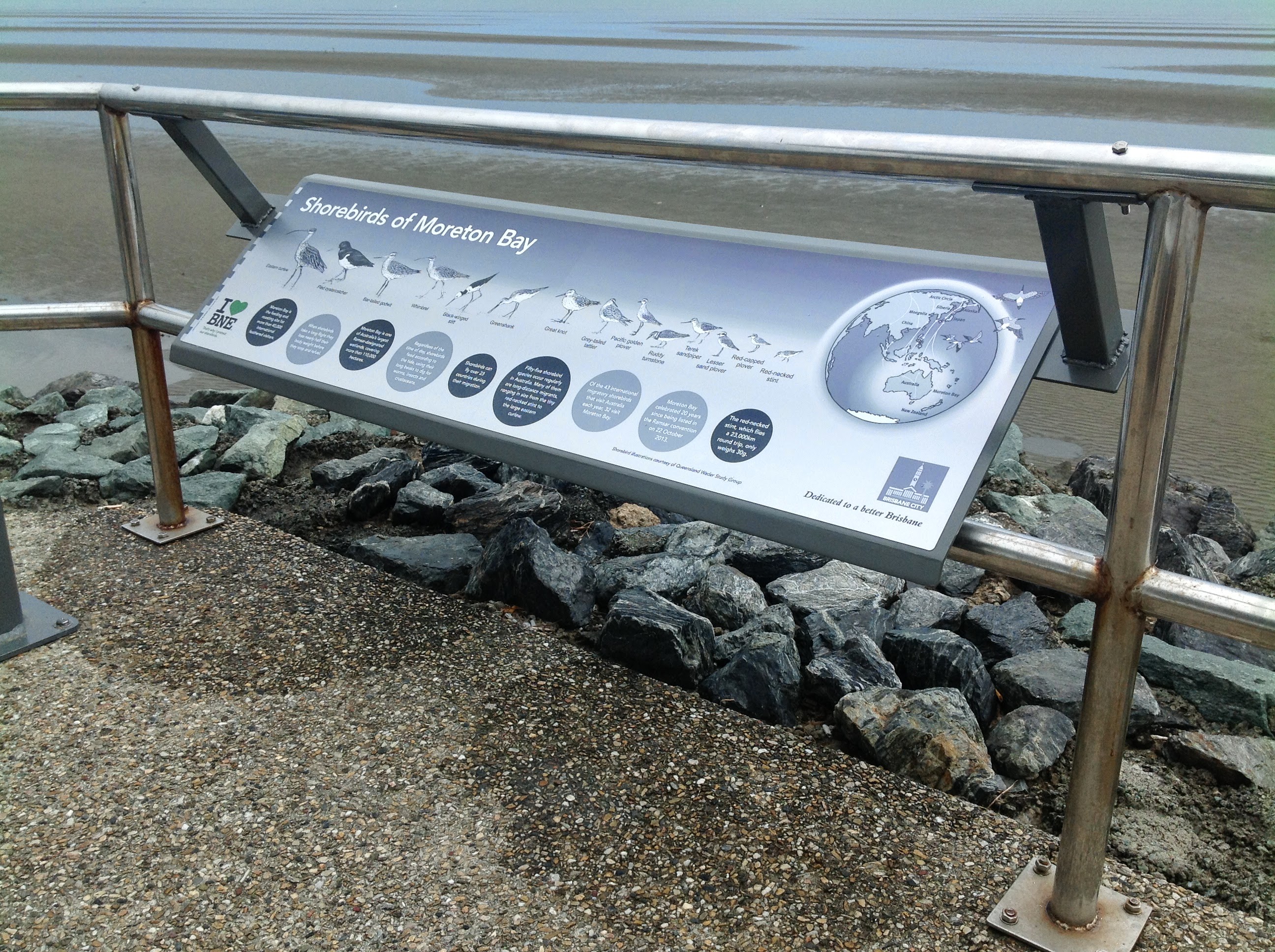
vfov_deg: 40.6
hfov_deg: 52.7
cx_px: 638
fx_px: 1287
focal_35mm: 35
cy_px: 476
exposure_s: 1/1163
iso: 50
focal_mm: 4.28
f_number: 2.4
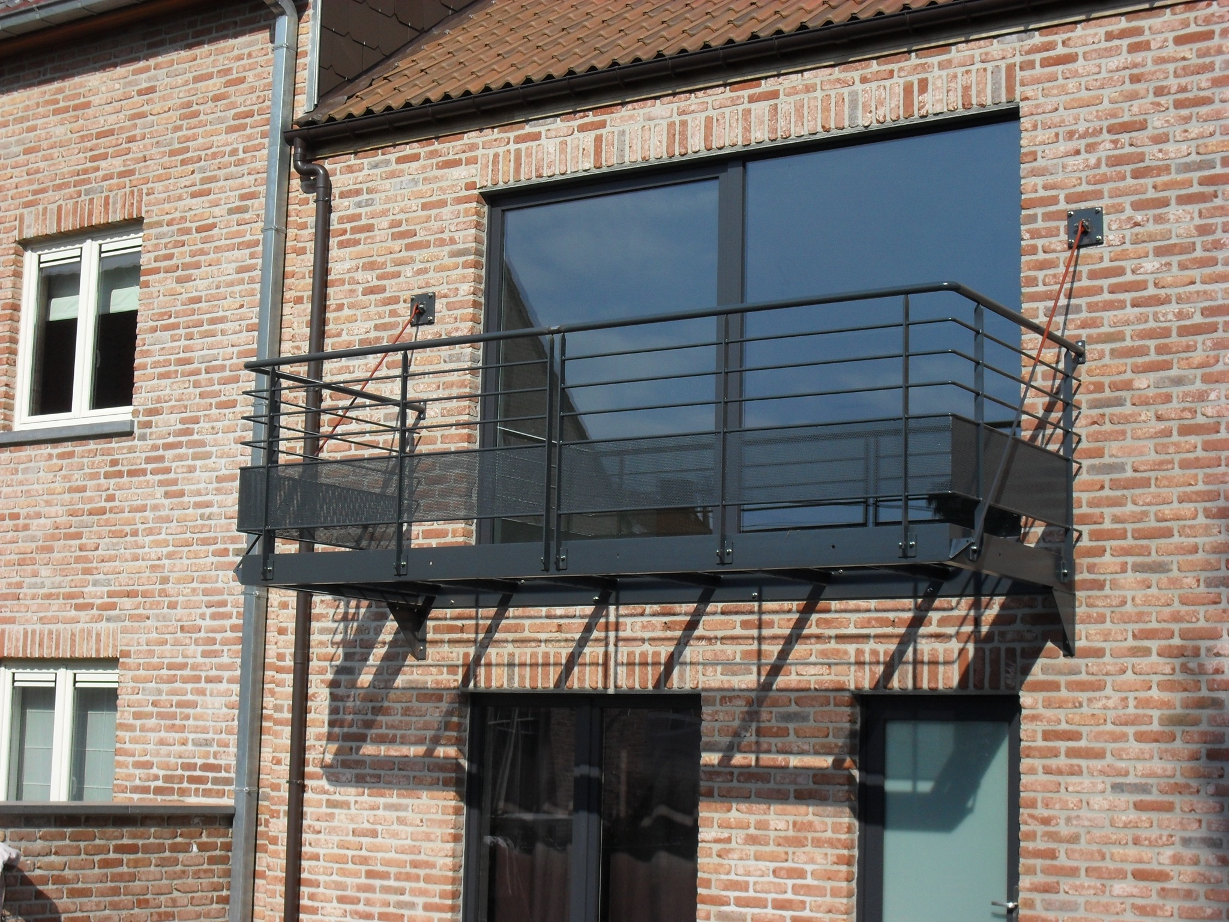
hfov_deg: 33.8
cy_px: 461
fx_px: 2024
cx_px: 614
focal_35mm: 57
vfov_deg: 25.7
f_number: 10.9
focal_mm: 10.1
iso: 100
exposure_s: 1/125
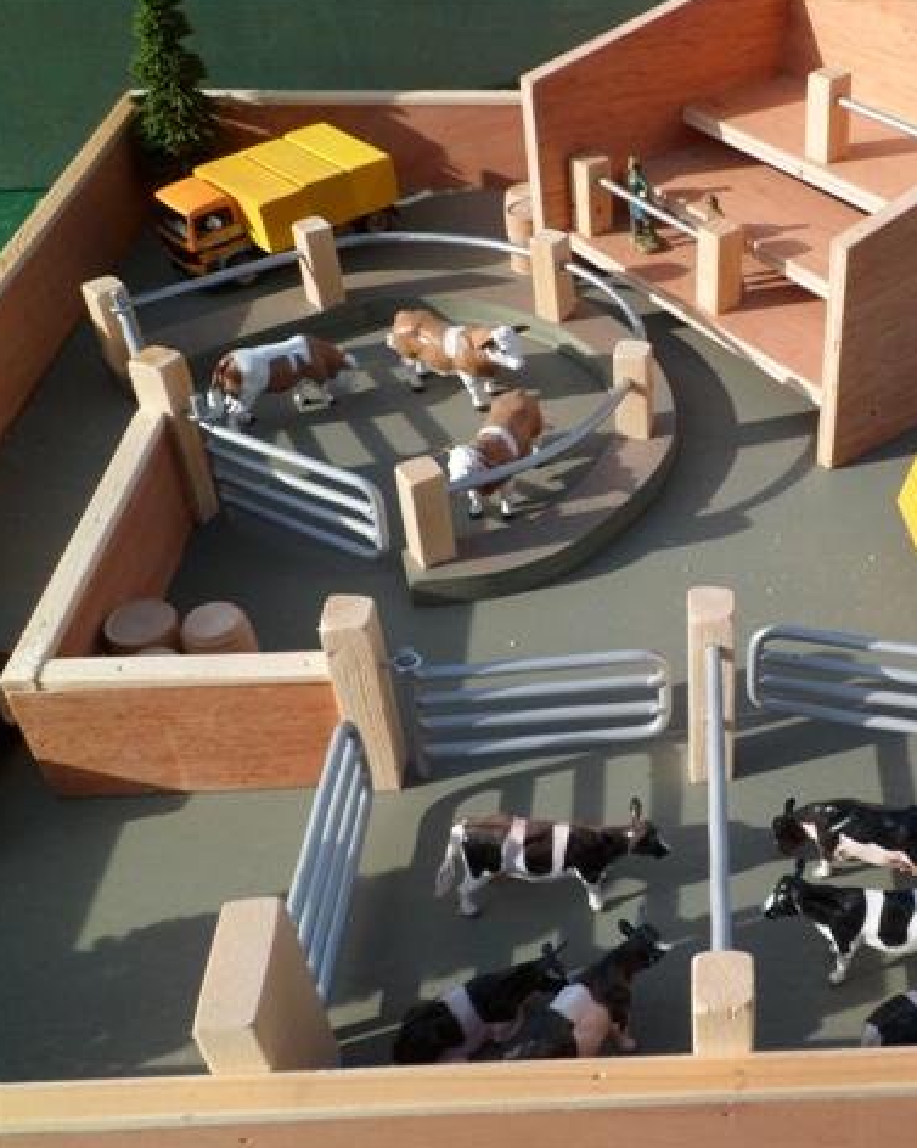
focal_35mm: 41
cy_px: 572
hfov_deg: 35.0
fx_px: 1392
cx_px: 763
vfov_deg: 44.8
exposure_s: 1/750
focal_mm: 5.3
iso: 80
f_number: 3.5
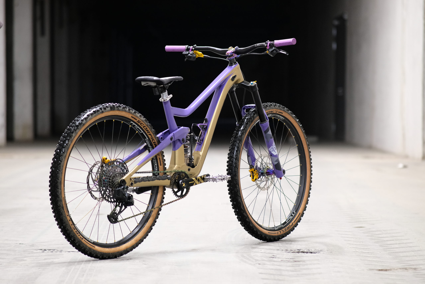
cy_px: 142
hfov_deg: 16.0
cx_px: 212
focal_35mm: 128
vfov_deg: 10.7
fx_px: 1512
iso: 1600
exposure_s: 1/45
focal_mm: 85
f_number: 2
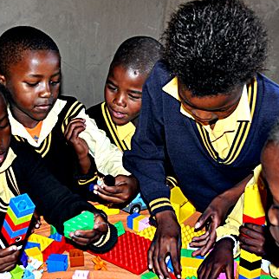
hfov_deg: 30.0
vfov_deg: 30.0
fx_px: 520
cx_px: 111
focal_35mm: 57
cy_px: 146
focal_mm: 24
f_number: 4
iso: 800
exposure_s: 1/60
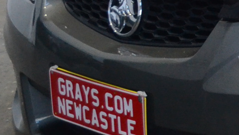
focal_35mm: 200
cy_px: -61
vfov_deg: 6.0
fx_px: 1270
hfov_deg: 9.8
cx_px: 513
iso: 1600
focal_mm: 29
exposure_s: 1/320
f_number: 4.5
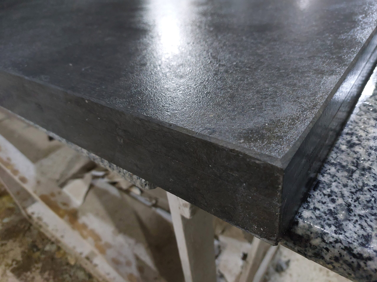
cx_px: 188
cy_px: 141
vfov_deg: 54.9
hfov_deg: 69.4
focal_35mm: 25
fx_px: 272
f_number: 1.8
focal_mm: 5.23
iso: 500
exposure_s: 1/25
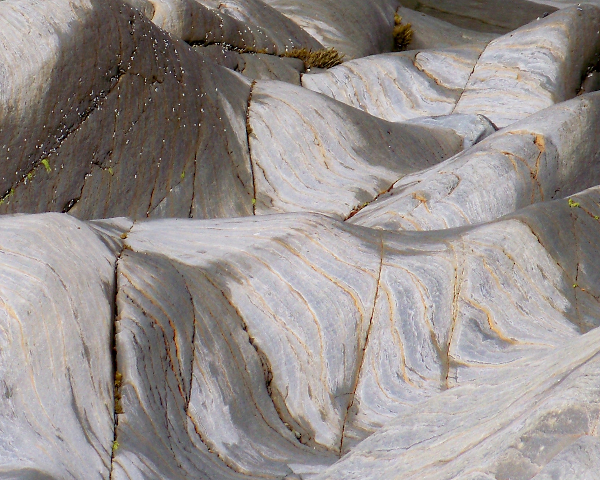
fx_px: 8593
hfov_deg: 4.0
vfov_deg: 3.2
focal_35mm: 484
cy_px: 146
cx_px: 3
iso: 100
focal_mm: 33.3
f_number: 5
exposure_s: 1/640
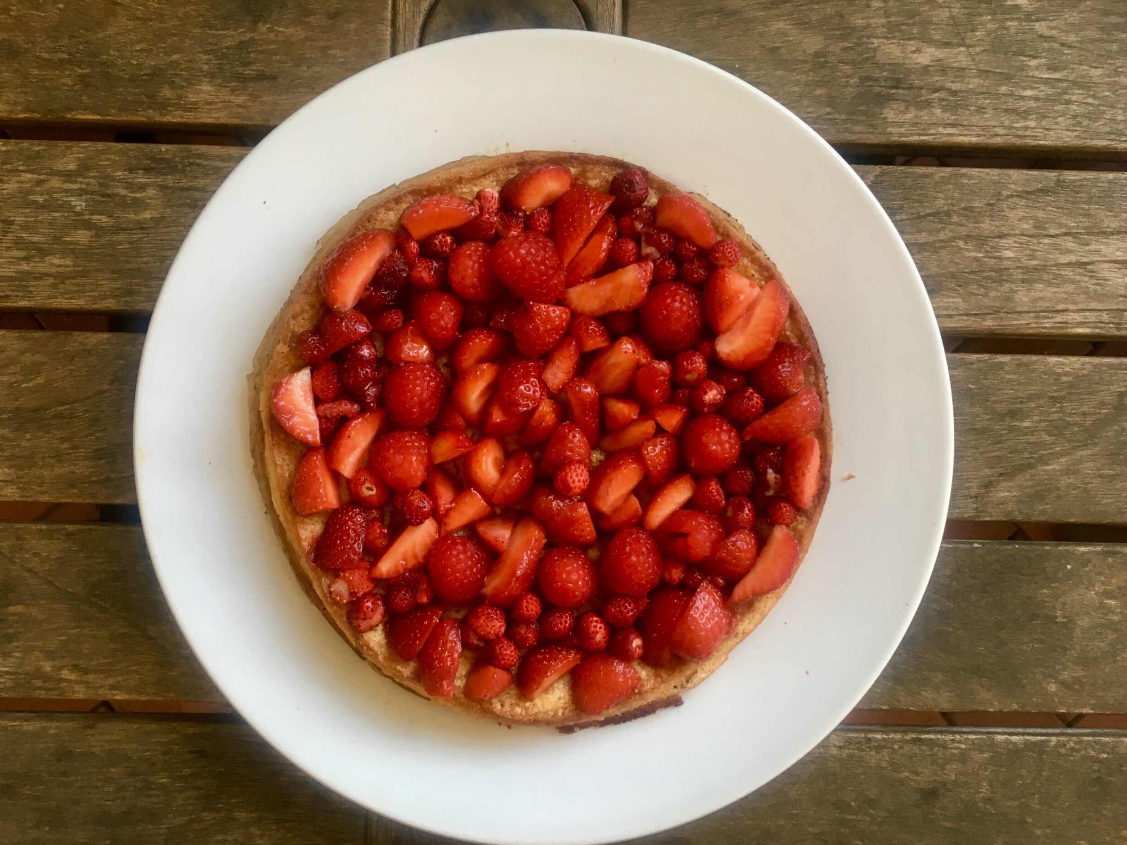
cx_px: 556
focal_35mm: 30
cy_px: 432
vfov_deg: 46.8
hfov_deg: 60.0
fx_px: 977
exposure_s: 1/33
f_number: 2.2
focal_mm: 4.15
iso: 100
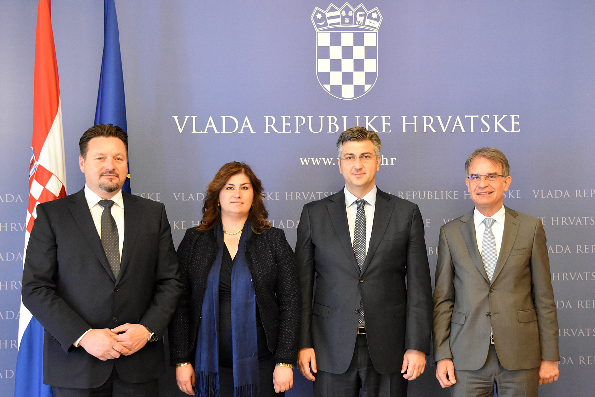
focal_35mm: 45
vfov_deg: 29.9
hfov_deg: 43.6
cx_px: 298
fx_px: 744
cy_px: 198
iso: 2500
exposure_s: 1/60
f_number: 4
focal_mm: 30
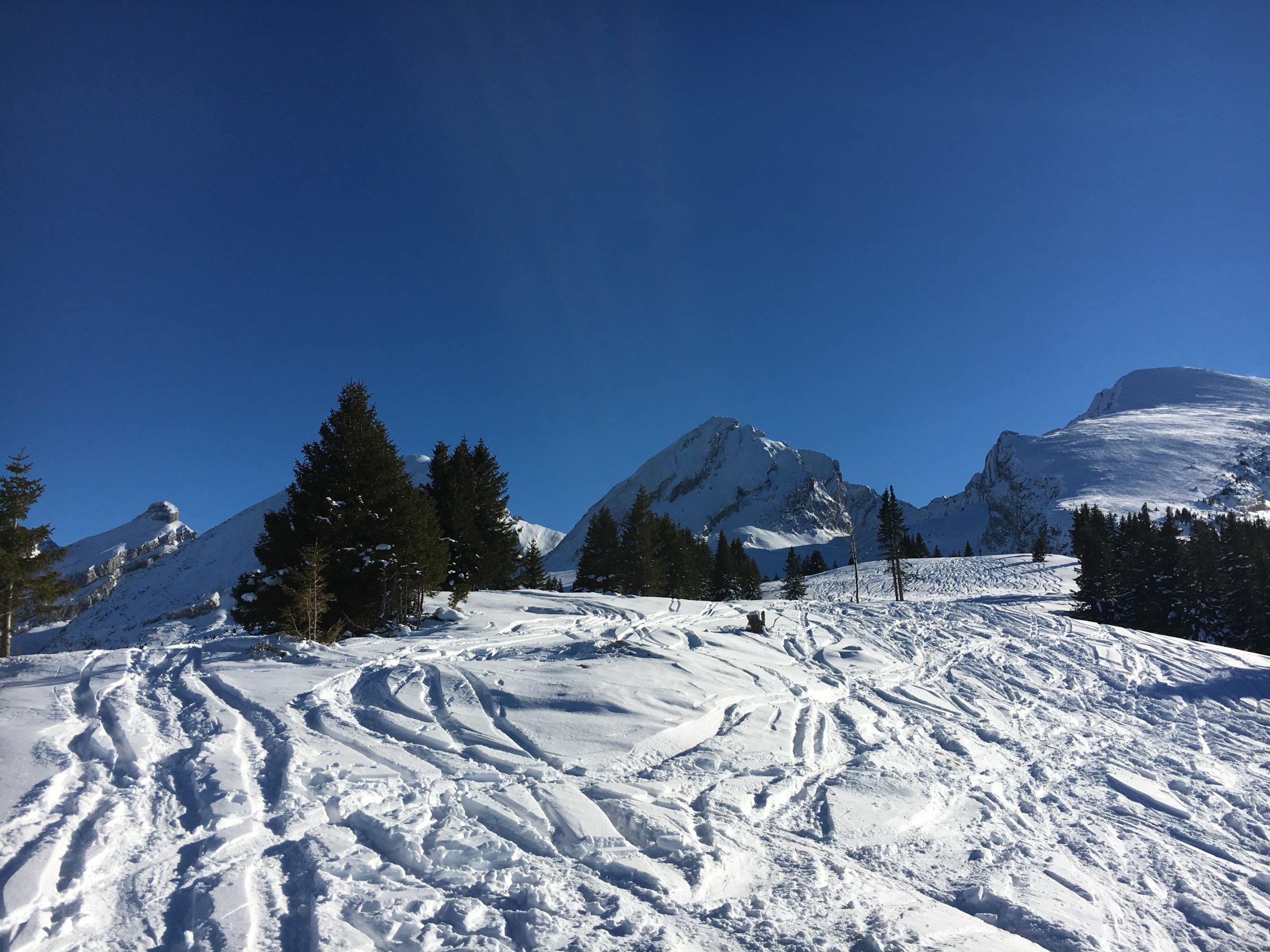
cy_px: 476
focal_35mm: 29
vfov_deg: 48.2
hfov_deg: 61.7
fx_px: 1064
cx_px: 635
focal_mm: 4.15
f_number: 2.2
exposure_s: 1/4525
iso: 25
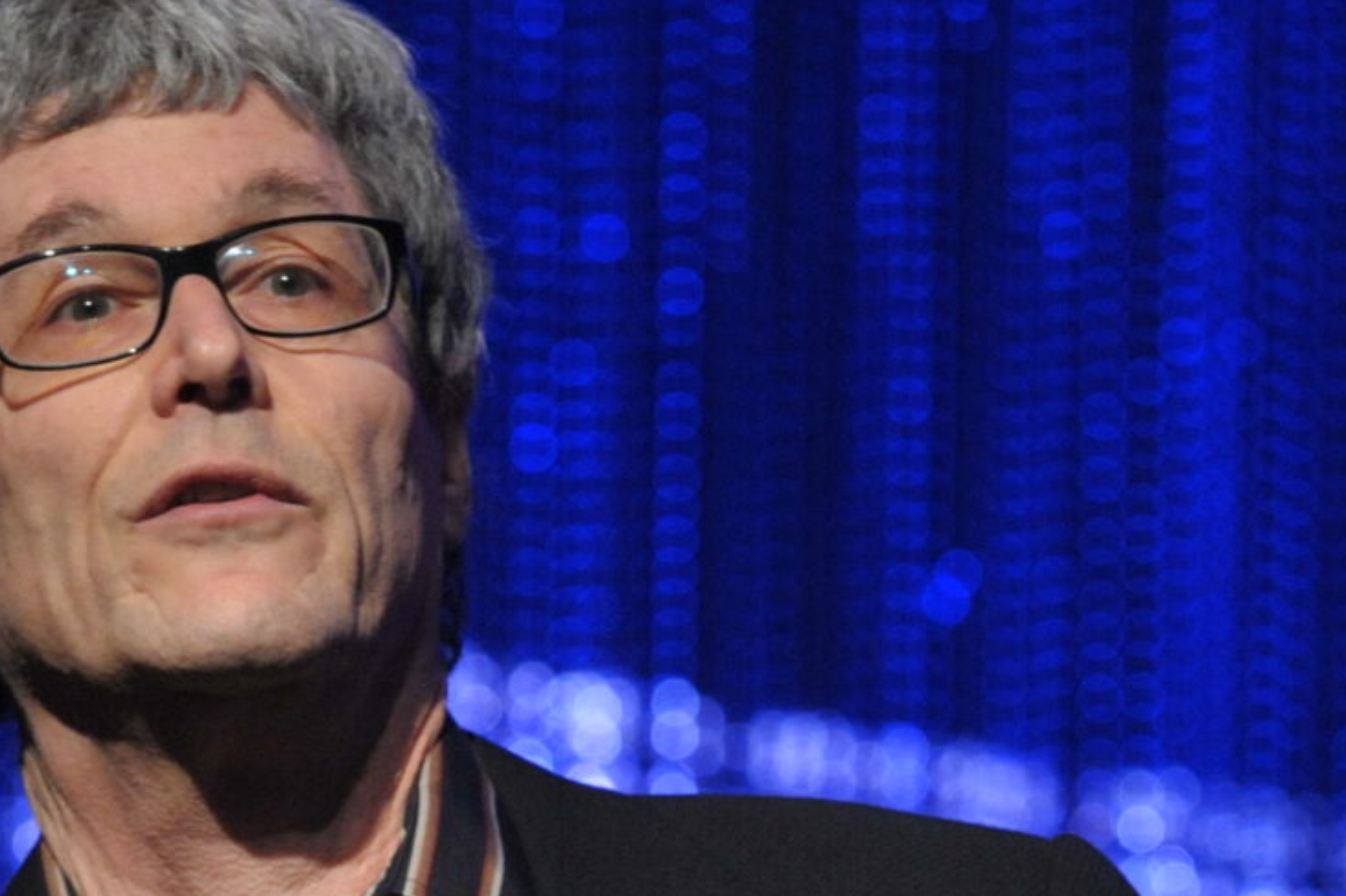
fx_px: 19624
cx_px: 366
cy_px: 844
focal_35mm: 525
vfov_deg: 2.6
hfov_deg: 3.9
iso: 3200
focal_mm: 200
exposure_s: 1/200
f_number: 8
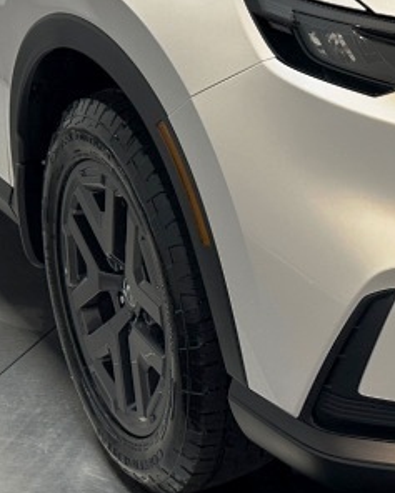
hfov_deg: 18.2
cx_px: 440
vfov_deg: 23.1
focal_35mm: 81
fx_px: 1183
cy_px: 77
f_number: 1.78
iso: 160
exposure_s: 1/60
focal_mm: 6.86
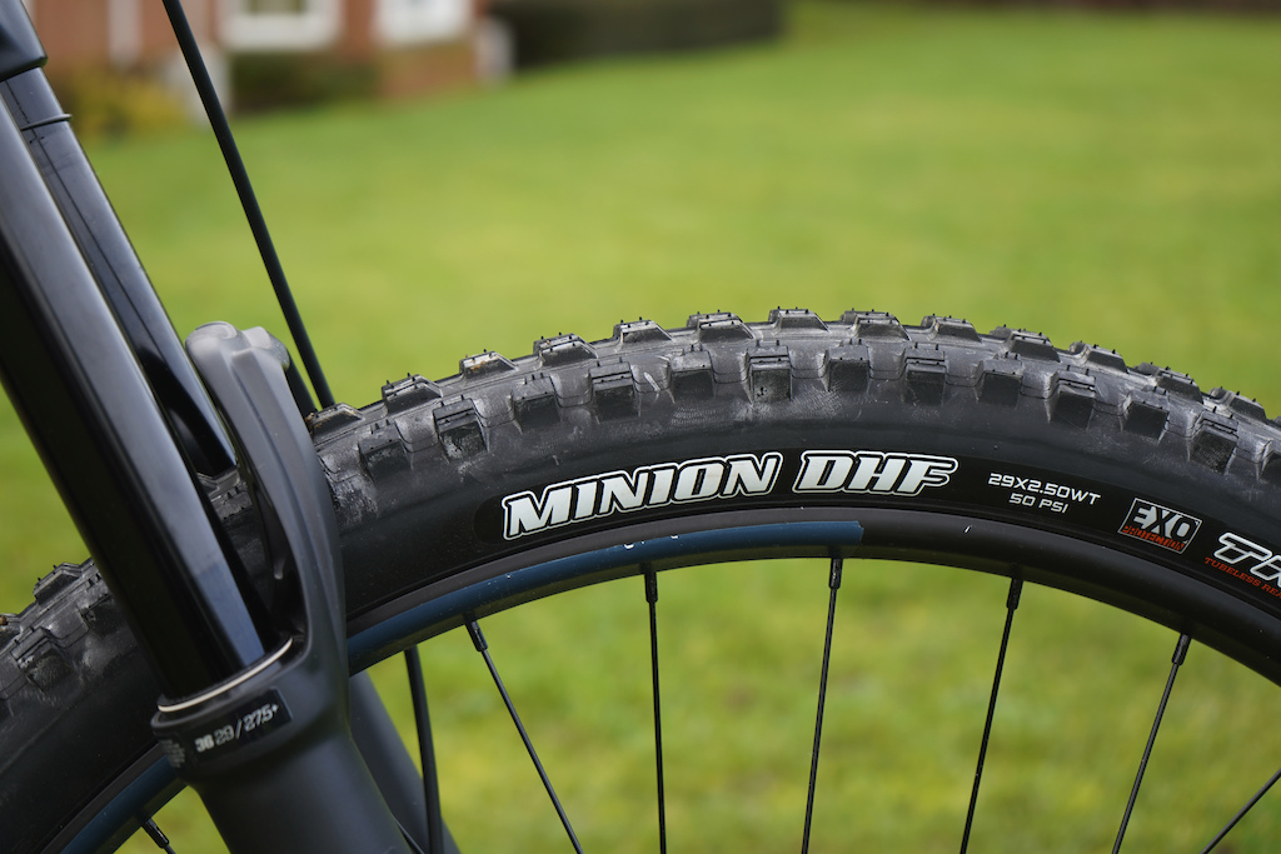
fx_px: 2491
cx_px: 640
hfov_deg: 28.8
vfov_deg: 19.5
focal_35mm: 70
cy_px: 427
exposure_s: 1/100
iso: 200
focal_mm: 70
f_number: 5.6
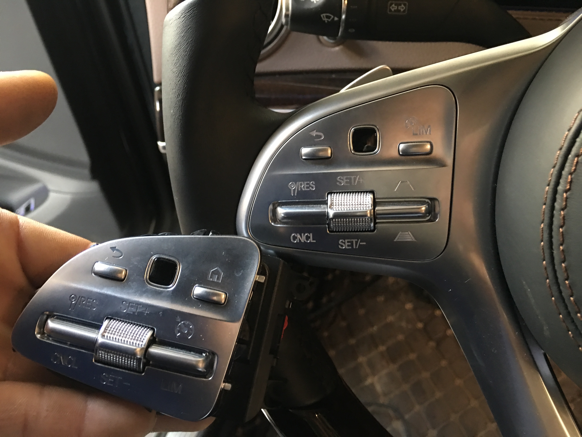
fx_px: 488
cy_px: 218
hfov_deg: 61.7
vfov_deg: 48.2
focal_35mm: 29
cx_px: 291
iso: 80
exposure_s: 1/4
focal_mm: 4.15
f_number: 2.2
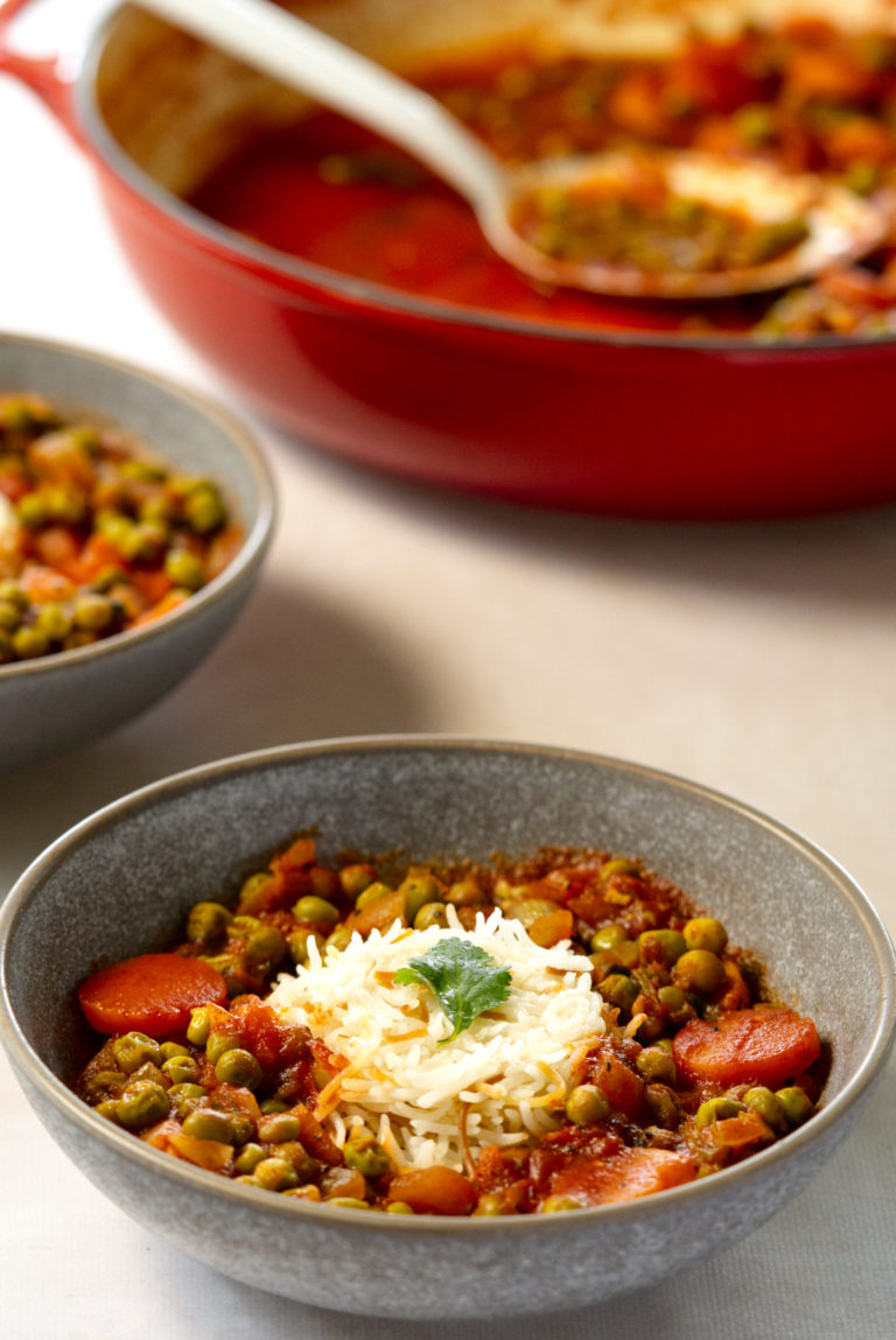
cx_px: 448
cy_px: 670
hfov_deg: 10.2
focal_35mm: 135
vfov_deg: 15.2
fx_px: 5031
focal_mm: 90
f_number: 4
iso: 320
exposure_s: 1/160
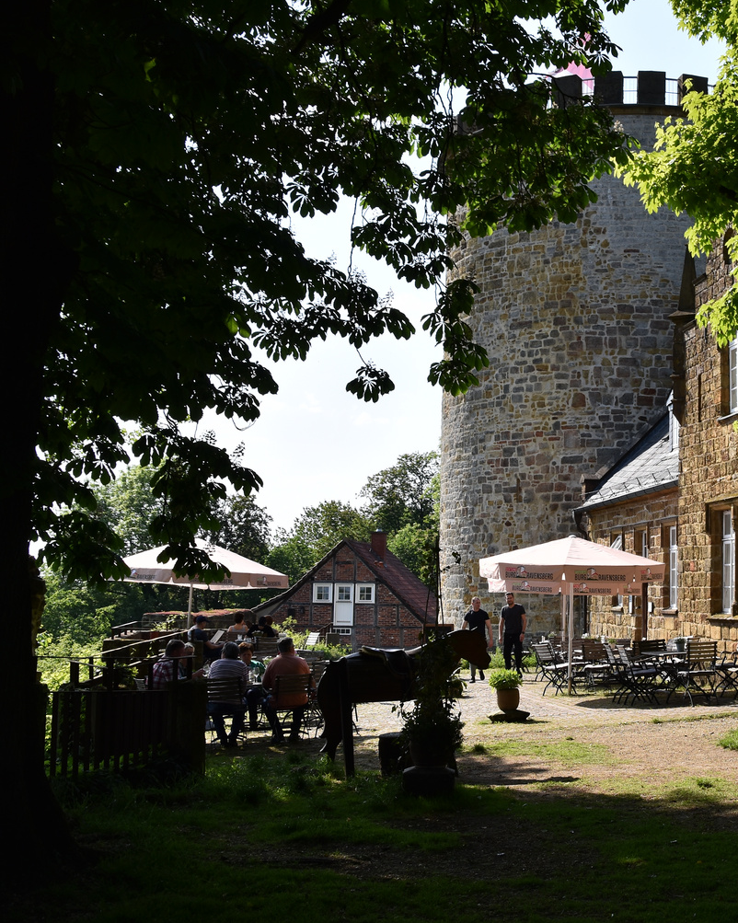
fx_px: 1304
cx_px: 672
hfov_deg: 30.2
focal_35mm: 48
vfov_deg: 39.0
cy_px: 457
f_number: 8
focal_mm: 21
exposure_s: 1/250
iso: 100
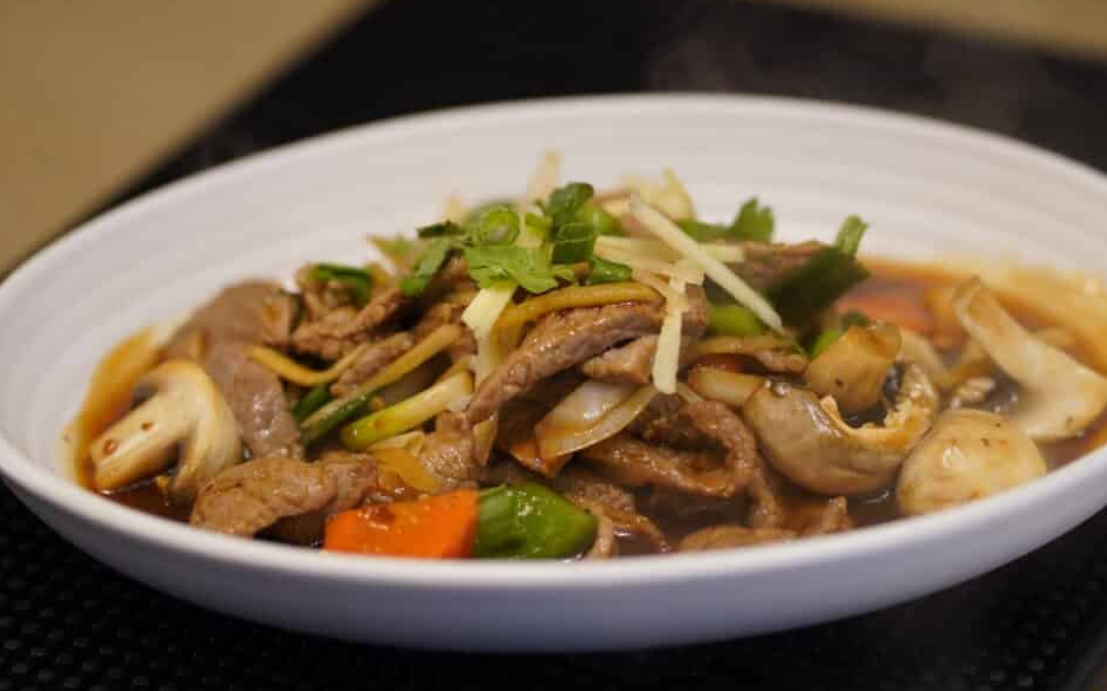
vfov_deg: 11.8
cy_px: 345
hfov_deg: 18.8
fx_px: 3348
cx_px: 593
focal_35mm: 111
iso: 1600
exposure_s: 1/160
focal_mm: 85
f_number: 2.8
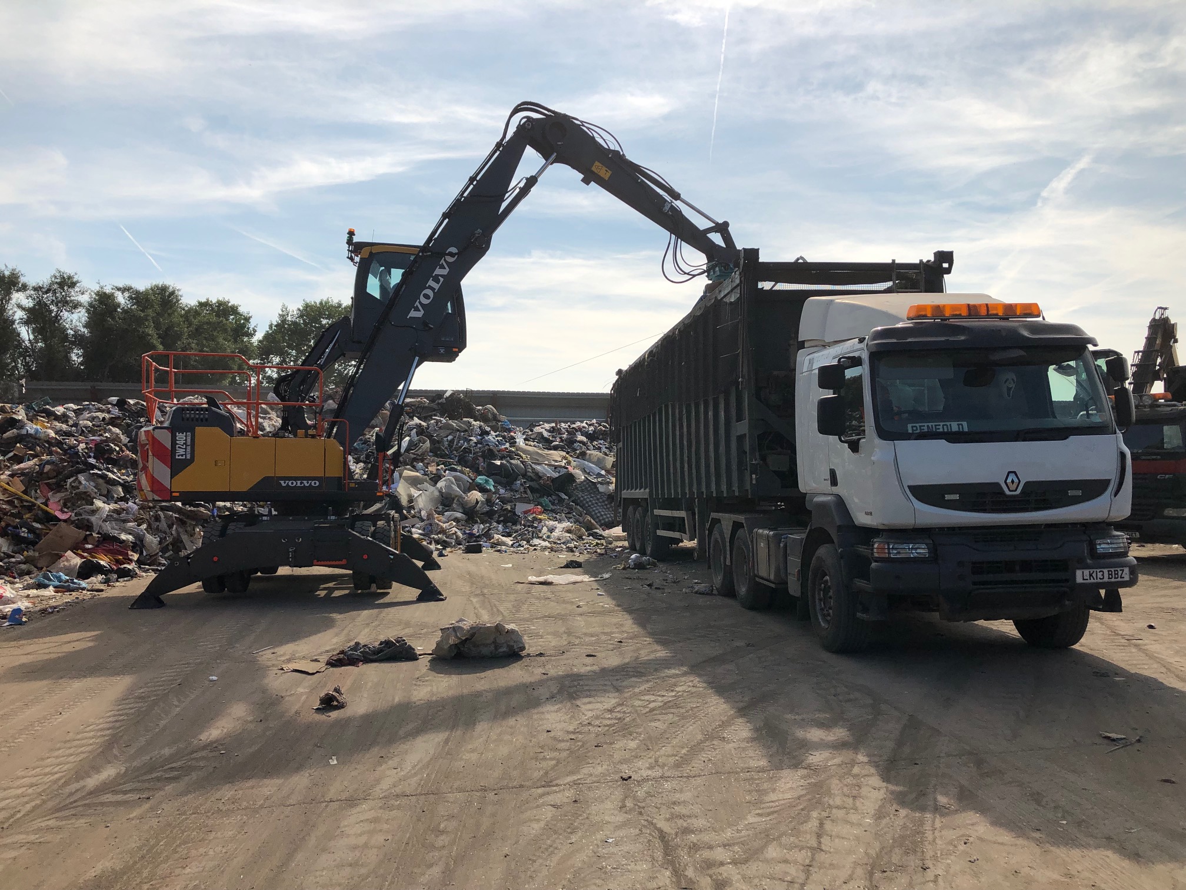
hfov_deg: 63.4
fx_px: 959
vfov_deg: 49.7
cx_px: 593
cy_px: 445
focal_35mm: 28
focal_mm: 3.99
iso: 20
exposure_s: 1/4000
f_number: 1.8
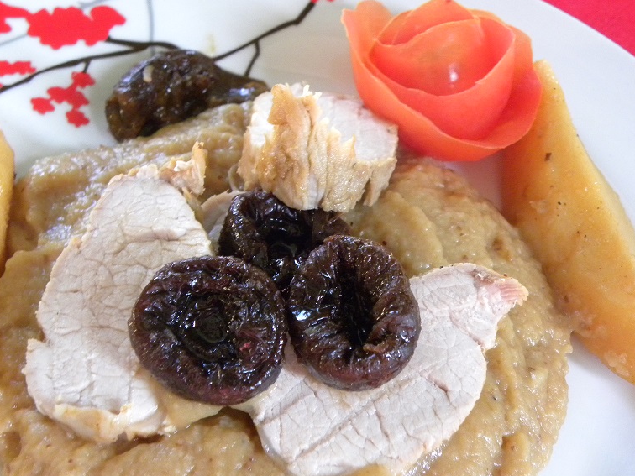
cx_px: 306
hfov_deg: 34.9
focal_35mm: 55
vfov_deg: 26.6
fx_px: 1009
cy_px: 238
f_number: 3.5
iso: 400
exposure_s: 1/61.7
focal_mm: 9.2
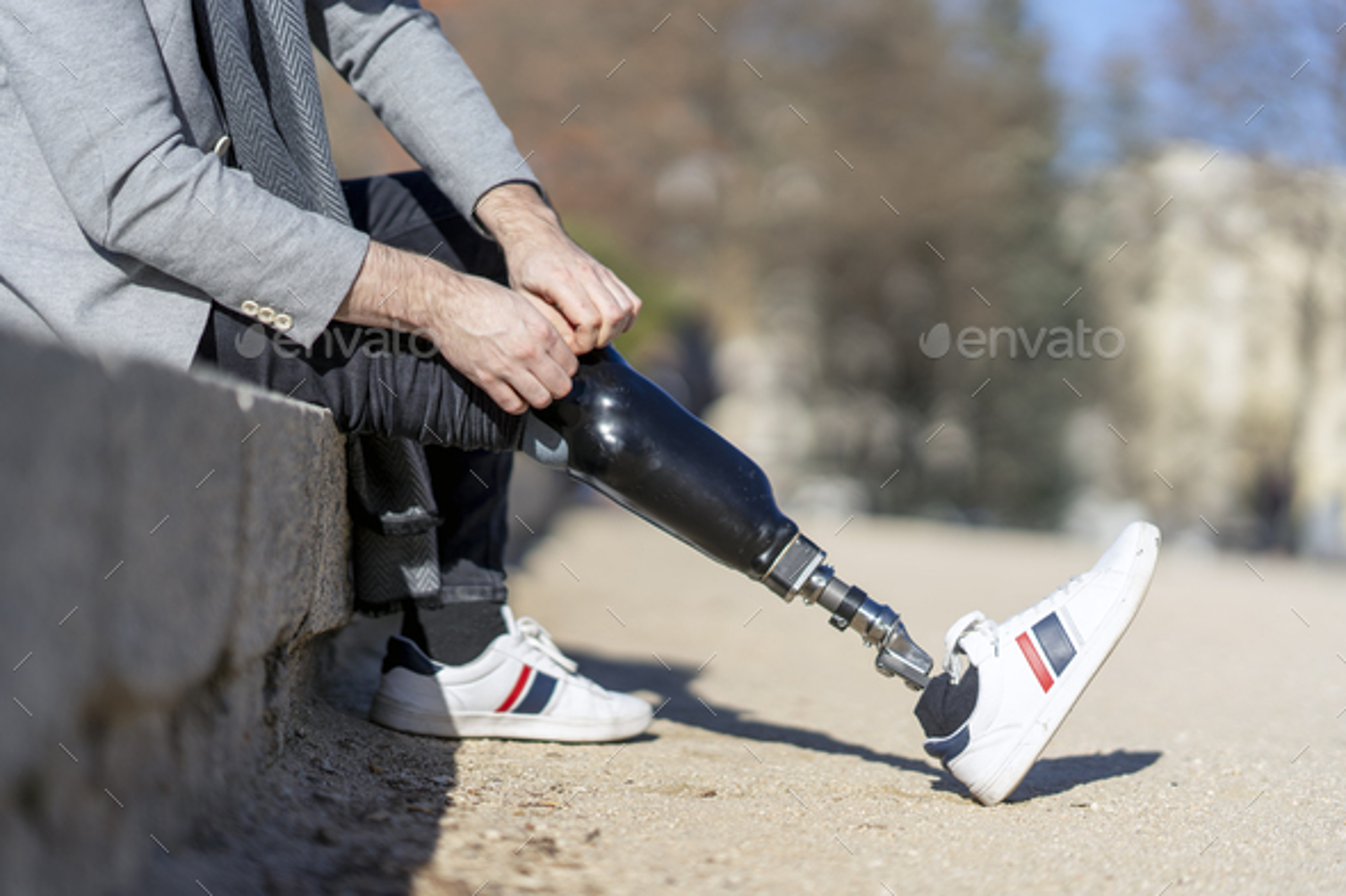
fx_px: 3177
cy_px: 448
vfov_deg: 16.1
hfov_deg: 23.9
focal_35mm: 85
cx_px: 673
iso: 50
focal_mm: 85
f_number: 1.4
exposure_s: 1/4000
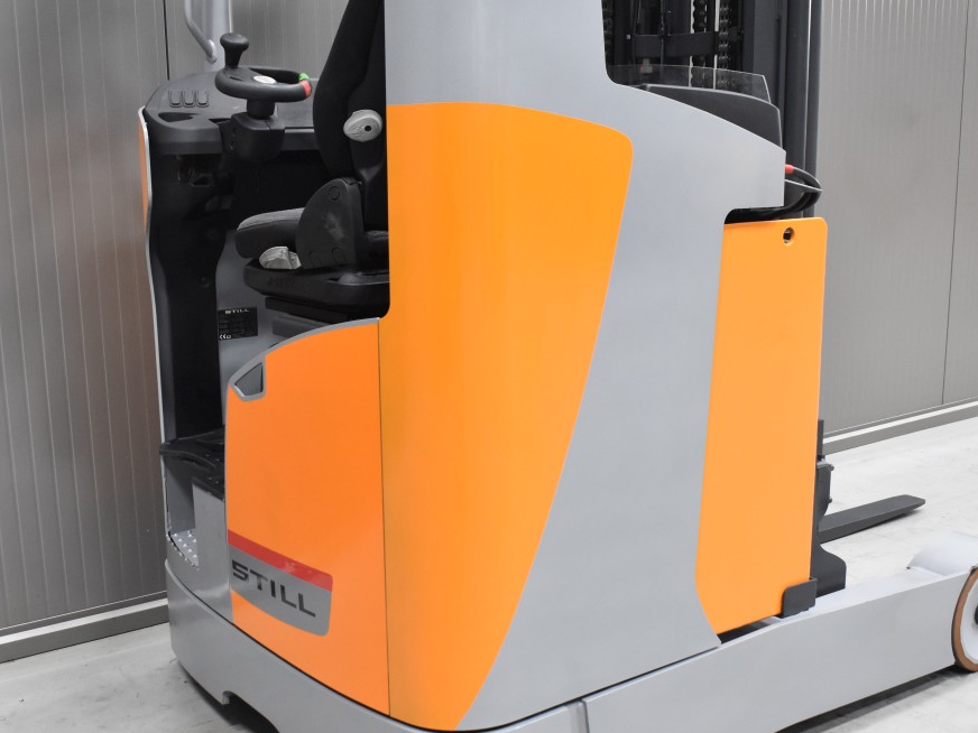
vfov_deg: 31.6
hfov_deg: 41.5
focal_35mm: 46
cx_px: 465
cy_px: 447
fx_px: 1290
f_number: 4.5
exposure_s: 1/40
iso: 1600
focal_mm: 23
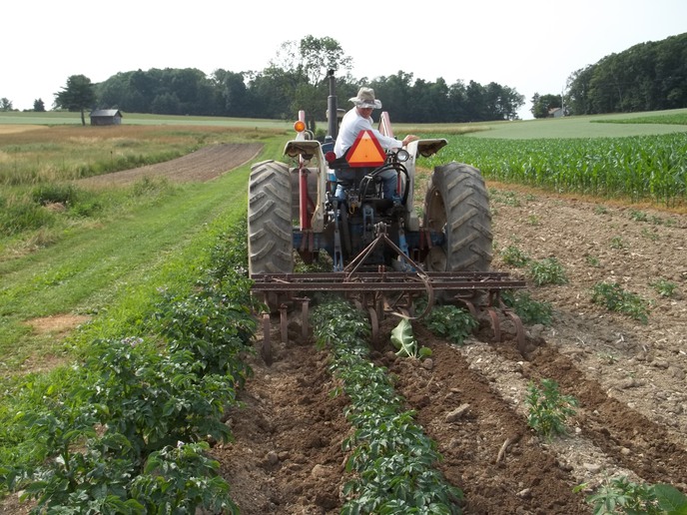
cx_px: 344
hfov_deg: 55.4
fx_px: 655
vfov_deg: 42.9
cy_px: 258
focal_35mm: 33
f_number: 3.3
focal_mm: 5.9
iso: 64
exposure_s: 1/500
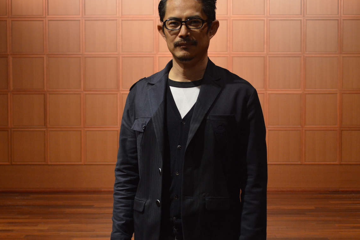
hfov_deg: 25.1
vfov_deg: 16.8
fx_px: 809
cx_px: 177
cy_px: 113
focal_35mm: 81
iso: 800
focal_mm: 34
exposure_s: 1/50
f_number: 5.6
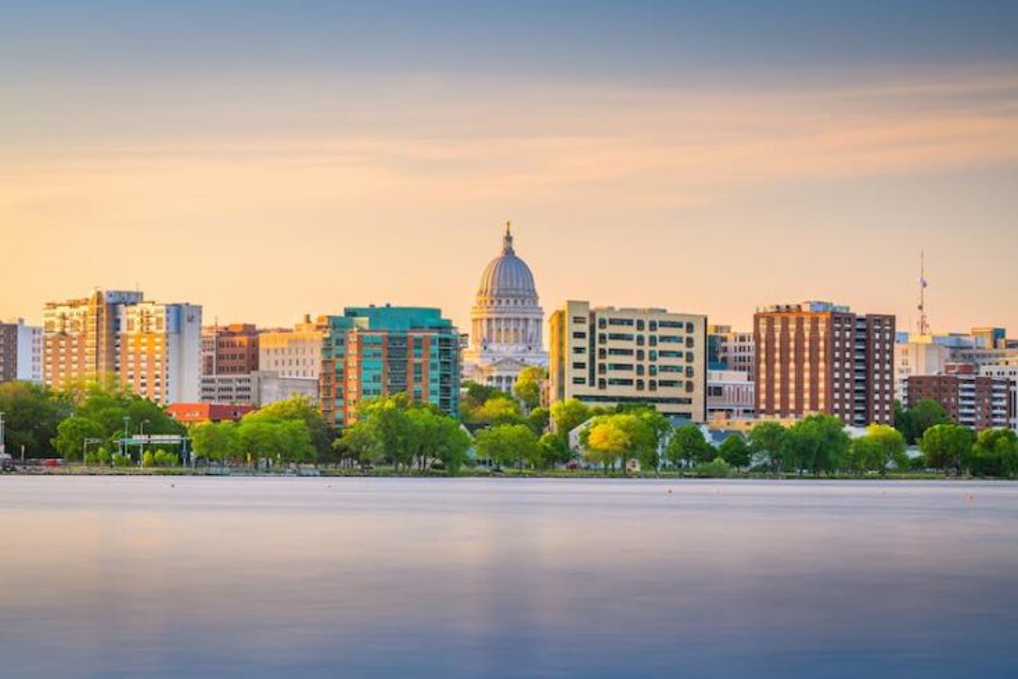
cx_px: 509
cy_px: 340
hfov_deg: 15.2
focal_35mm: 135
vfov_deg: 10.2
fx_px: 3817
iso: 100
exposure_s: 30
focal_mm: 135
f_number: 8
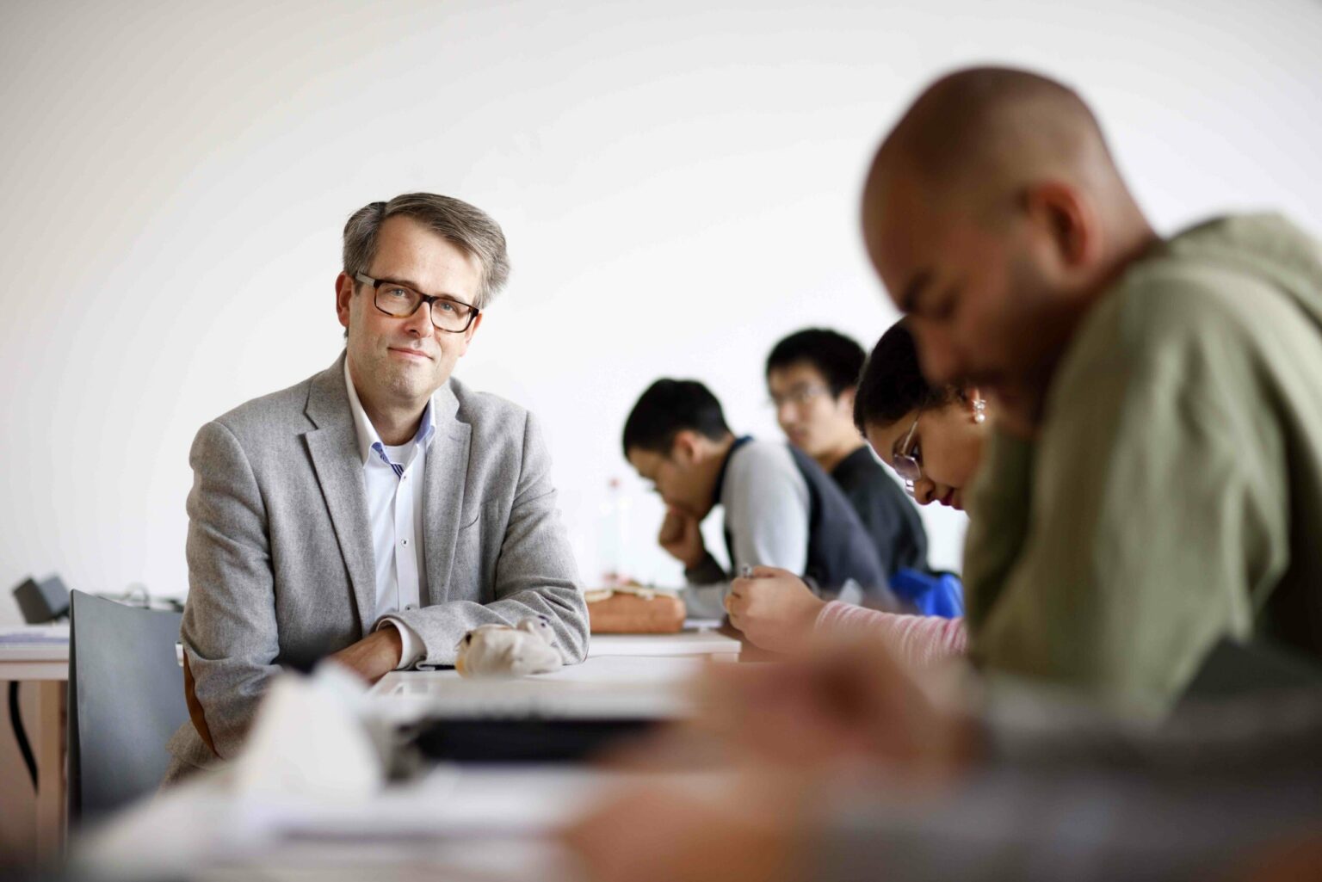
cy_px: 441
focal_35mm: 85
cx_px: 661
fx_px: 3122
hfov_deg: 23.9
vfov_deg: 16.1
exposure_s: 1/160
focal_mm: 85
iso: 640
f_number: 2.2
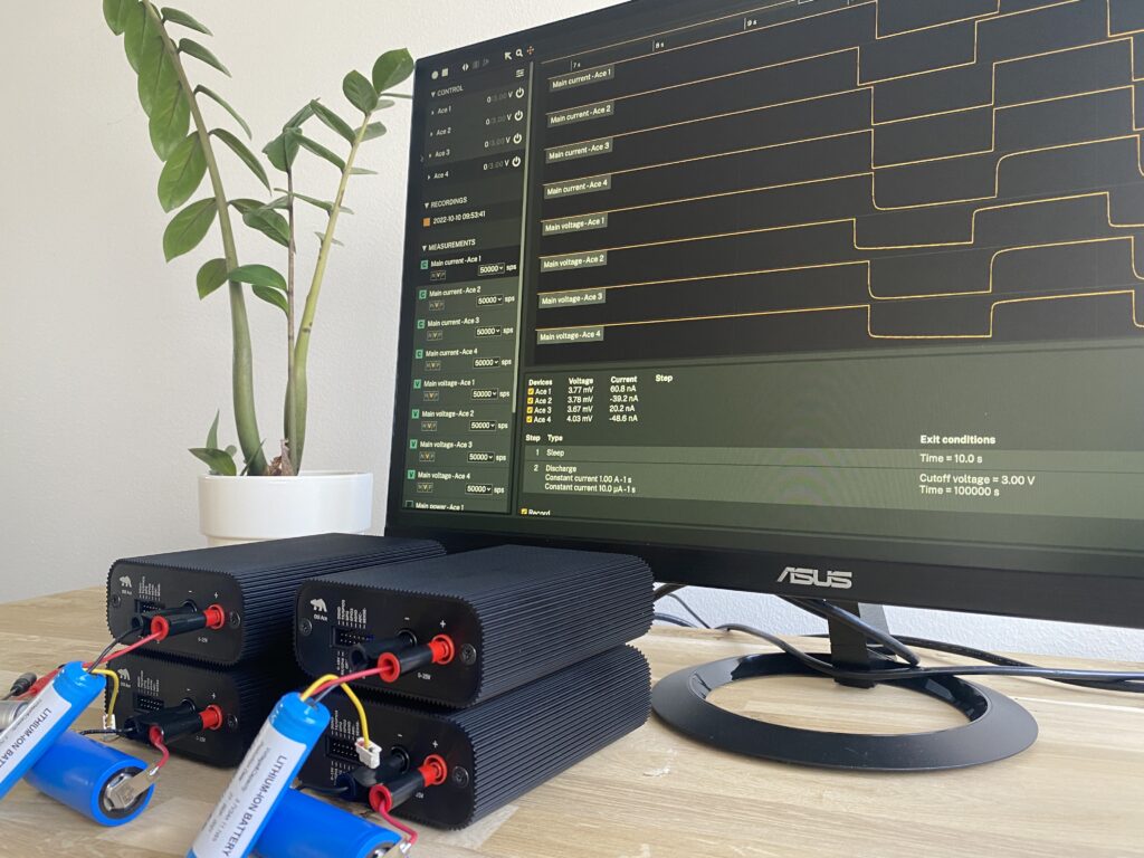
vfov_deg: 53.1
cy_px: 429
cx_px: 572
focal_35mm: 26
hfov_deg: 67.3
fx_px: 859
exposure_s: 1/75
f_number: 1.8
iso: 125
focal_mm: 4.25
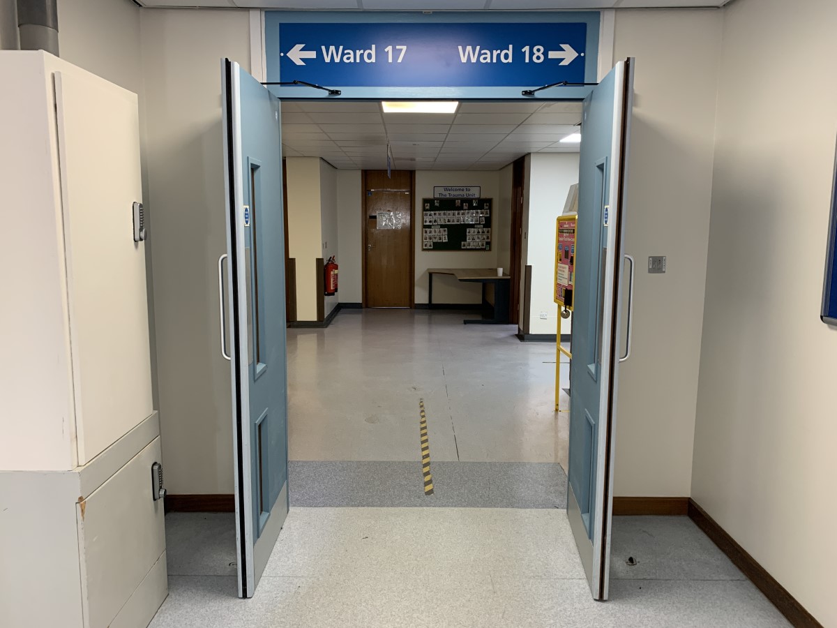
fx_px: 629
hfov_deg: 67.3
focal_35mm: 26
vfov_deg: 53.1
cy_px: 314
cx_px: 418
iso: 100
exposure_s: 1/50
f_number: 1.8
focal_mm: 4.25
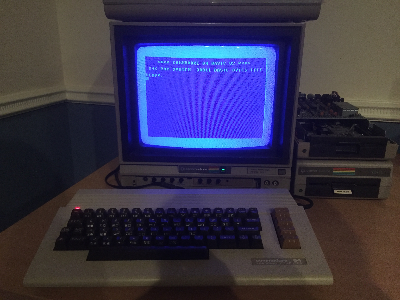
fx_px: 335
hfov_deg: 61.7
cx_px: 200
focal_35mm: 29
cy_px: 150
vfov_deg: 48.2
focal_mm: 4.15
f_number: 2.2
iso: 320
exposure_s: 1/17
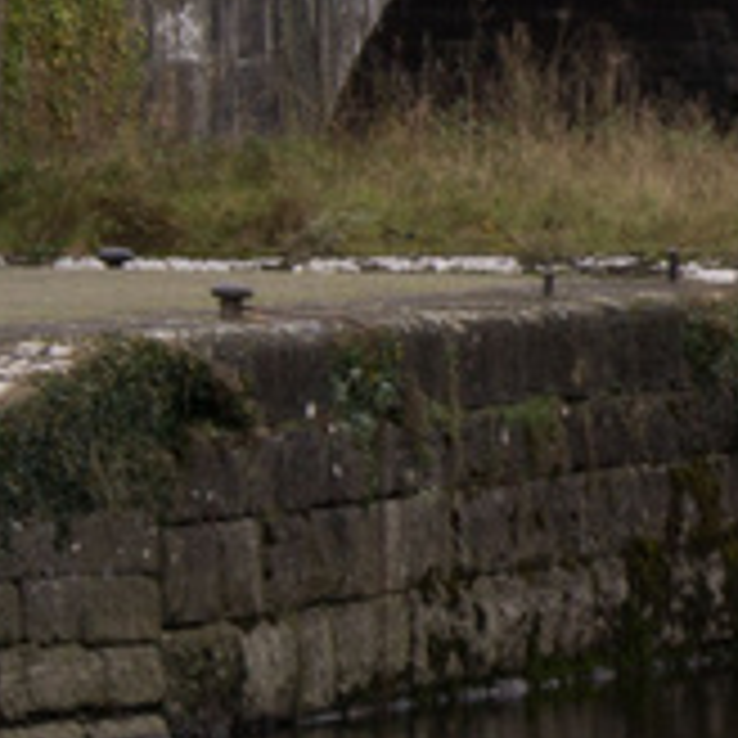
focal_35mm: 758
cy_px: 108
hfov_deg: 2.3
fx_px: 18283
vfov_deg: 2.3
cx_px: 2038
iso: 100
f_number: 11
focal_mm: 60
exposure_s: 1/40
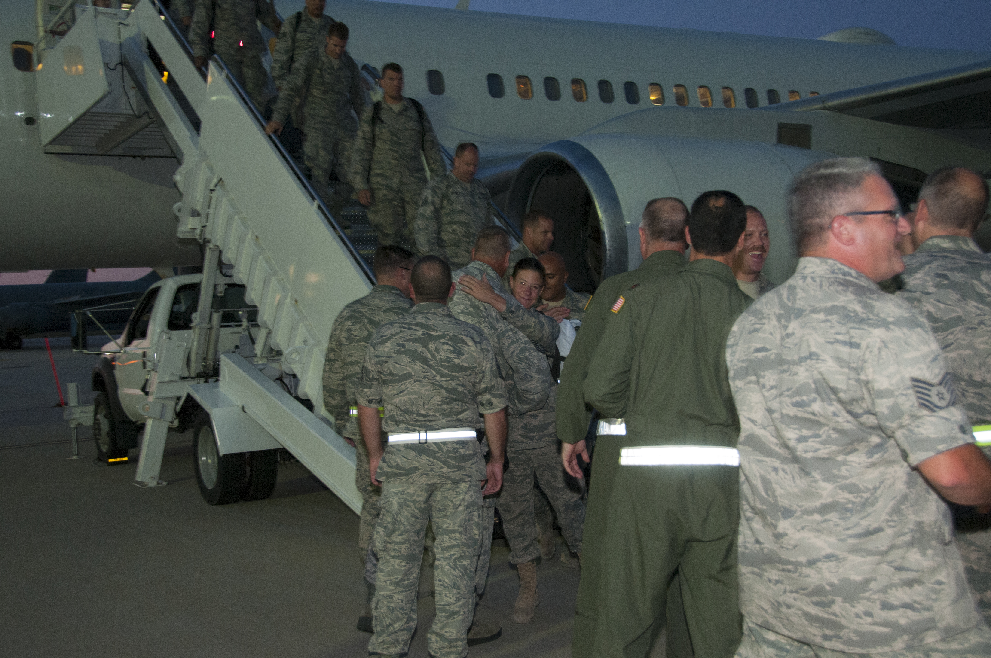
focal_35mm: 44
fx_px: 1196
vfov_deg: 30.8
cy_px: 329
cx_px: 496
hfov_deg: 45.0
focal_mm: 29
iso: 800
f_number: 5
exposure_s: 1/30
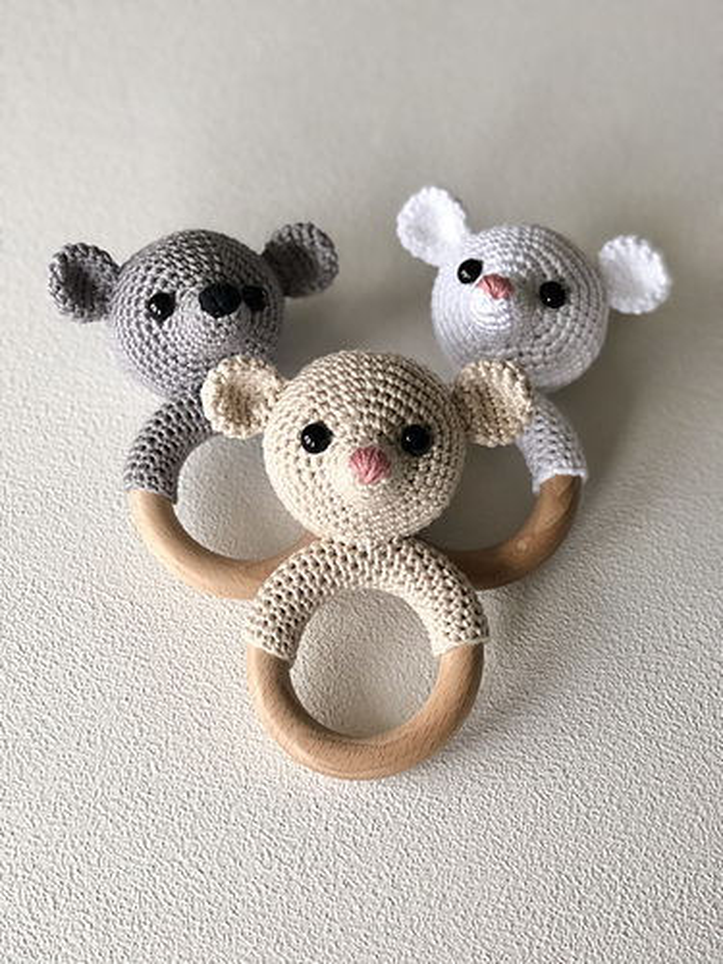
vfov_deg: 33.8
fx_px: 1587
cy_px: 482
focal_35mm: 57
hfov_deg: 25.7
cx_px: 362
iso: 100
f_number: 2.8
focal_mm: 6.6
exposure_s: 1/30
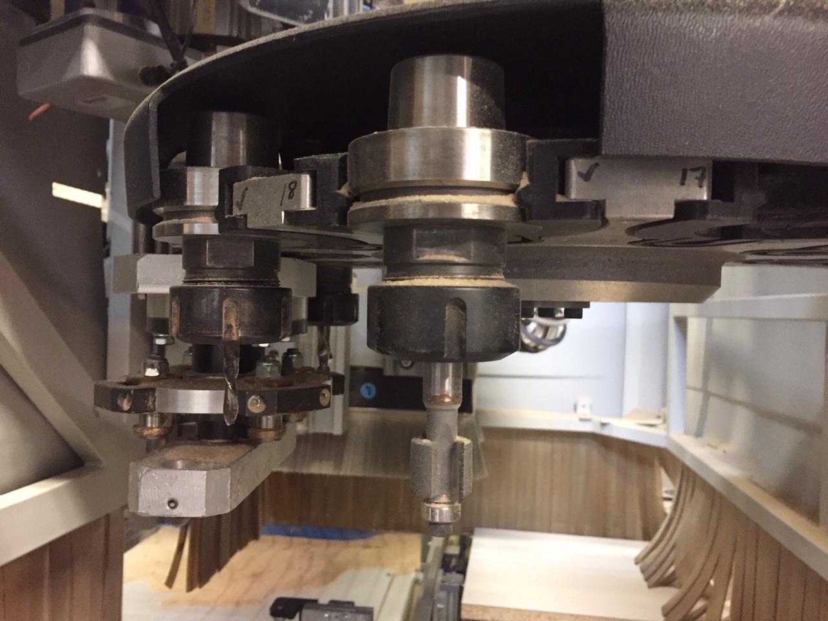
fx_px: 694
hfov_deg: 61.7
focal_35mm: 29
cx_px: 414
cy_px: 310
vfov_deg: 48.2
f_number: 2.2
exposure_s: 1/15
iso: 250
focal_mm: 4.15
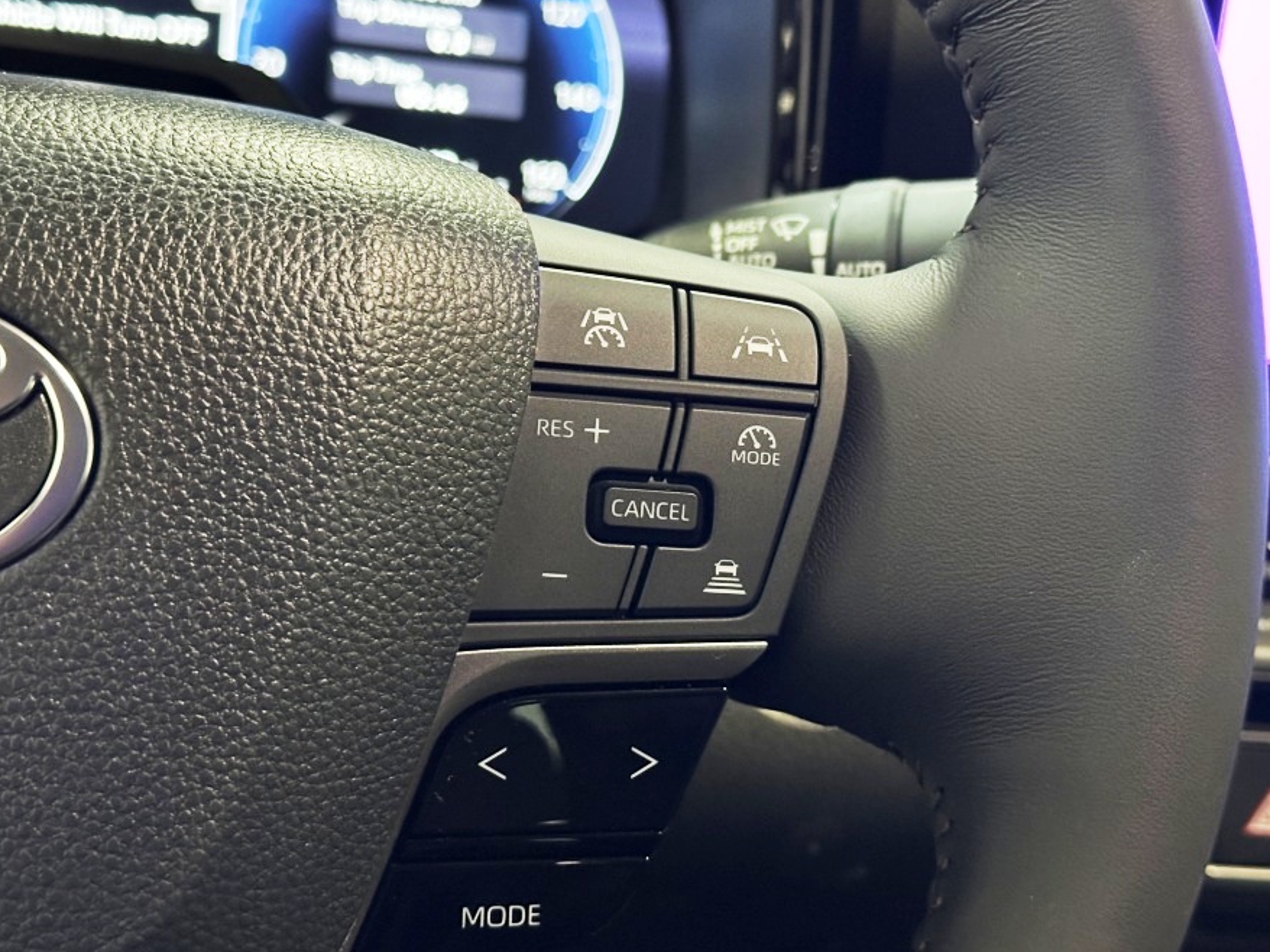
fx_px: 2054
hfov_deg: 34.3
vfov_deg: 26.1
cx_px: 726
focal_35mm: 56
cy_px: 456
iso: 640
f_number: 1.78
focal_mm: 6.86
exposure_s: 1/24
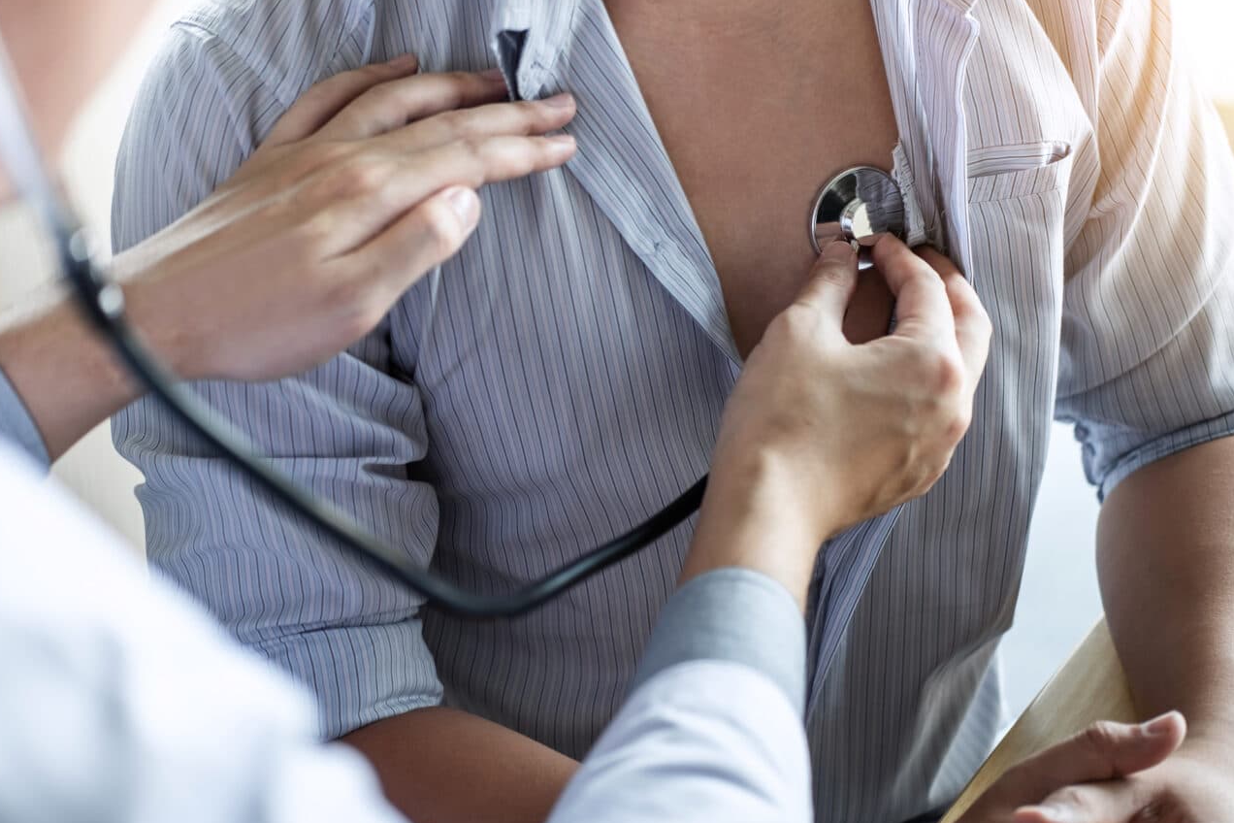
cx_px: 592
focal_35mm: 64
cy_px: 472
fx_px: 2194
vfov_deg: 21.2
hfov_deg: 31.4
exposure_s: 1/320
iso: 250
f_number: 2
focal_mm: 35
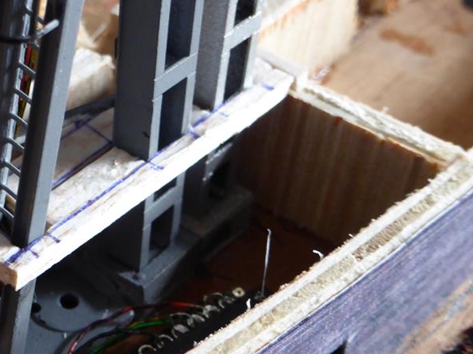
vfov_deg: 18.6
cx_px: 104
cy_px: 124
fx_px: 1079
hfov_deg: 24.4
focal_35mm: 79
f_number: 4.1
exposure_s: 1/8
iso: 400
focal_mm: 7.9
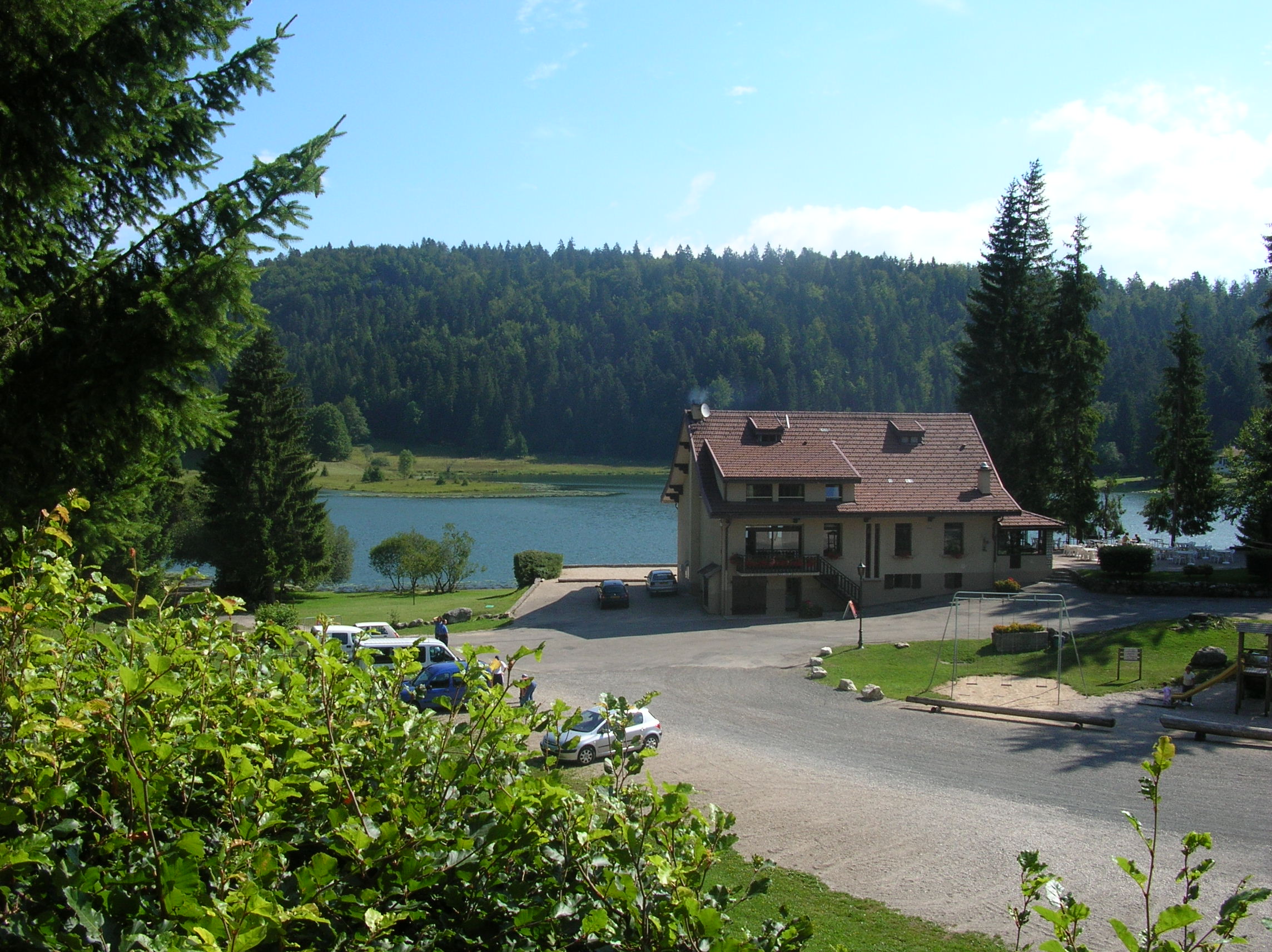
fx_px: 1285
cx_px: 636
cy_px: 476
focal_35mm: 35
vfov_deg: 40.6
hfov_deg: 52.7
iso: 50
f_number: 5.6
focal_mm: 5.8
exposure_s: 1/230
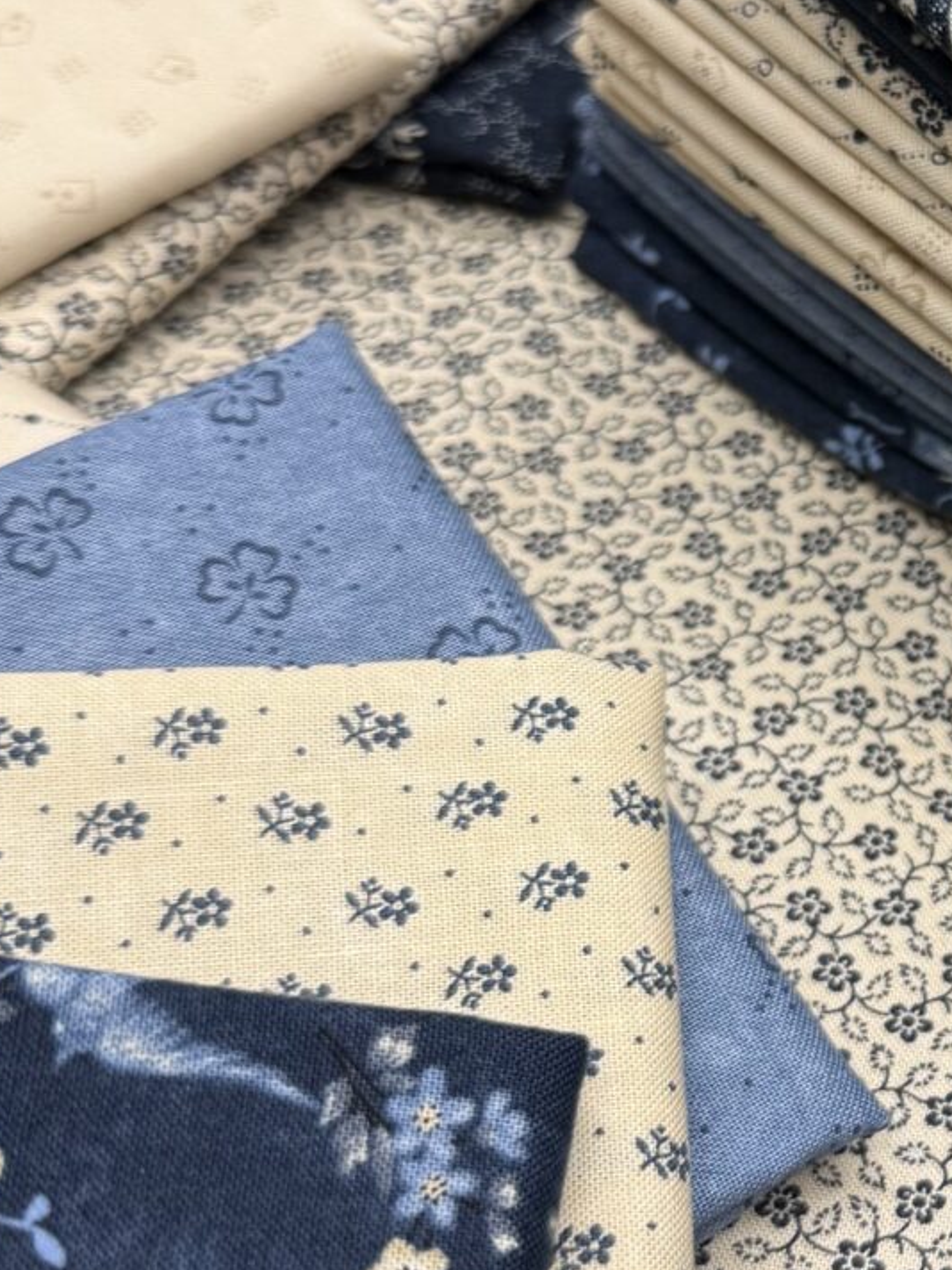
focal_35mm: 69
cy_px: 537
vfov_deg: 28.1
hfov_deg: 19.4
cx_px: 1285
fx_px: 2530
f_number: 1.78
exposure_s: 1/120
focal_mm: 6.76
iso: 160
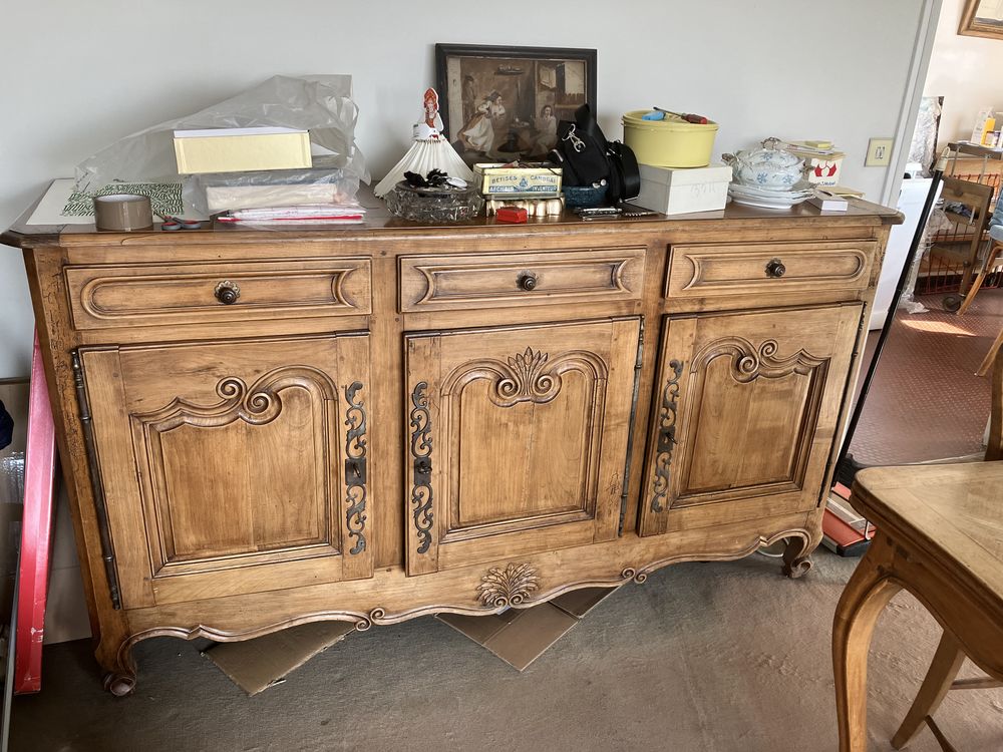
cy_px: 376
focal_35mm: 28
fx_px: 811
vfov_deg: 49.7
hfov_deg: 63.4
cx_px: 502
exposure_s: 1/106
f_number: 1.8
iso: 80
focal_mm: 3.99
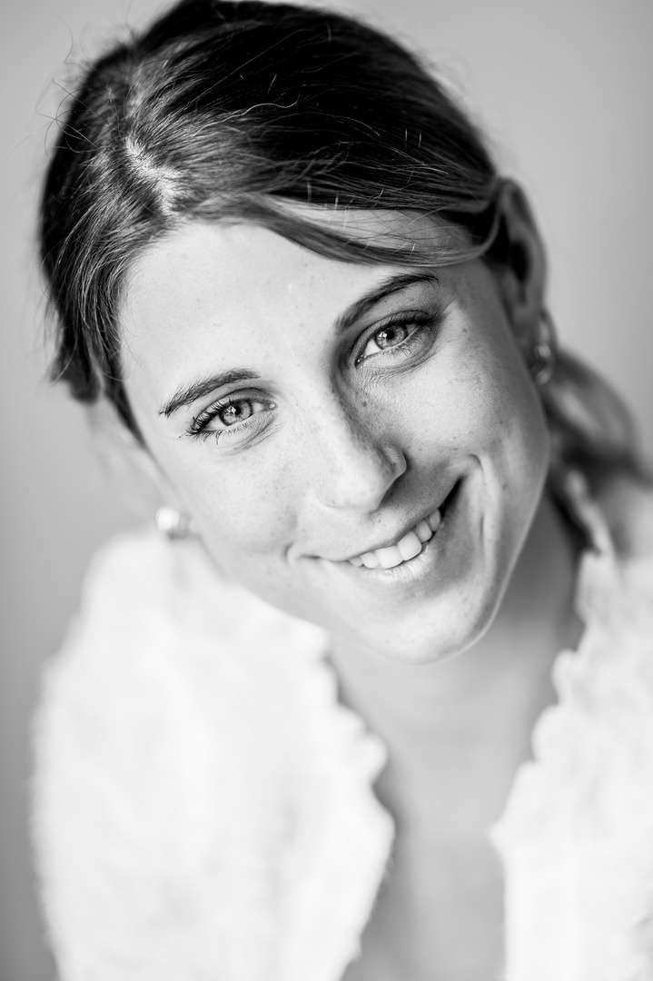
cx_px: 326
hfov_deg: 16.1
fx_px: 2315
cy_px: 490
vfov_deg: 23.9
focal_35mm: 85
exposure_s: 1/200
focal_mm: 85
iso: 125
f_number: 2
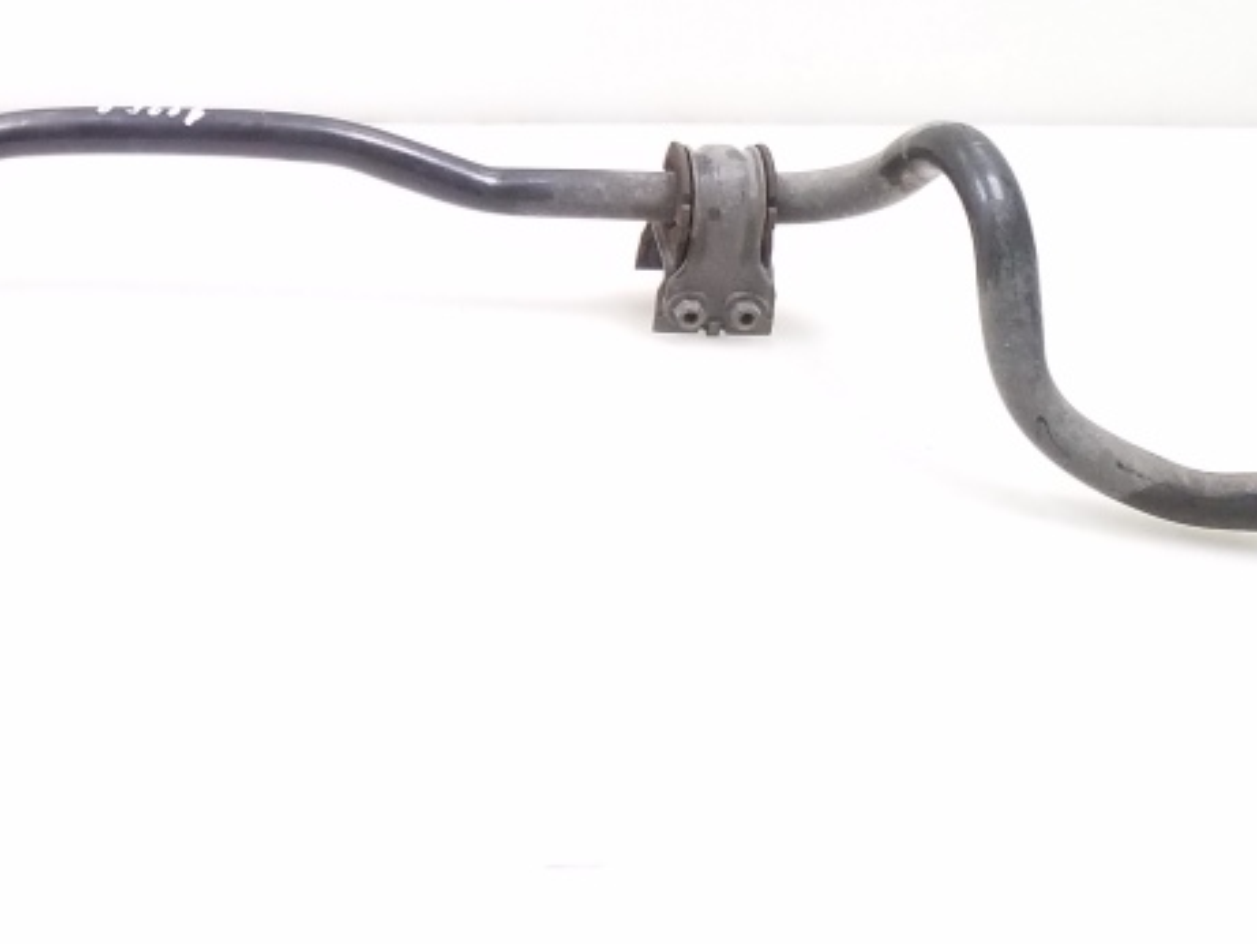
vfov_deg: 23.7
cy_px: 79
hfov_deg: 30.9
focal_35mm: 60
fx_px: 2179
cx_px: 158
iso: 200
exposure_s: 1/50
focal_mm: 3.6
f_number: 1.9
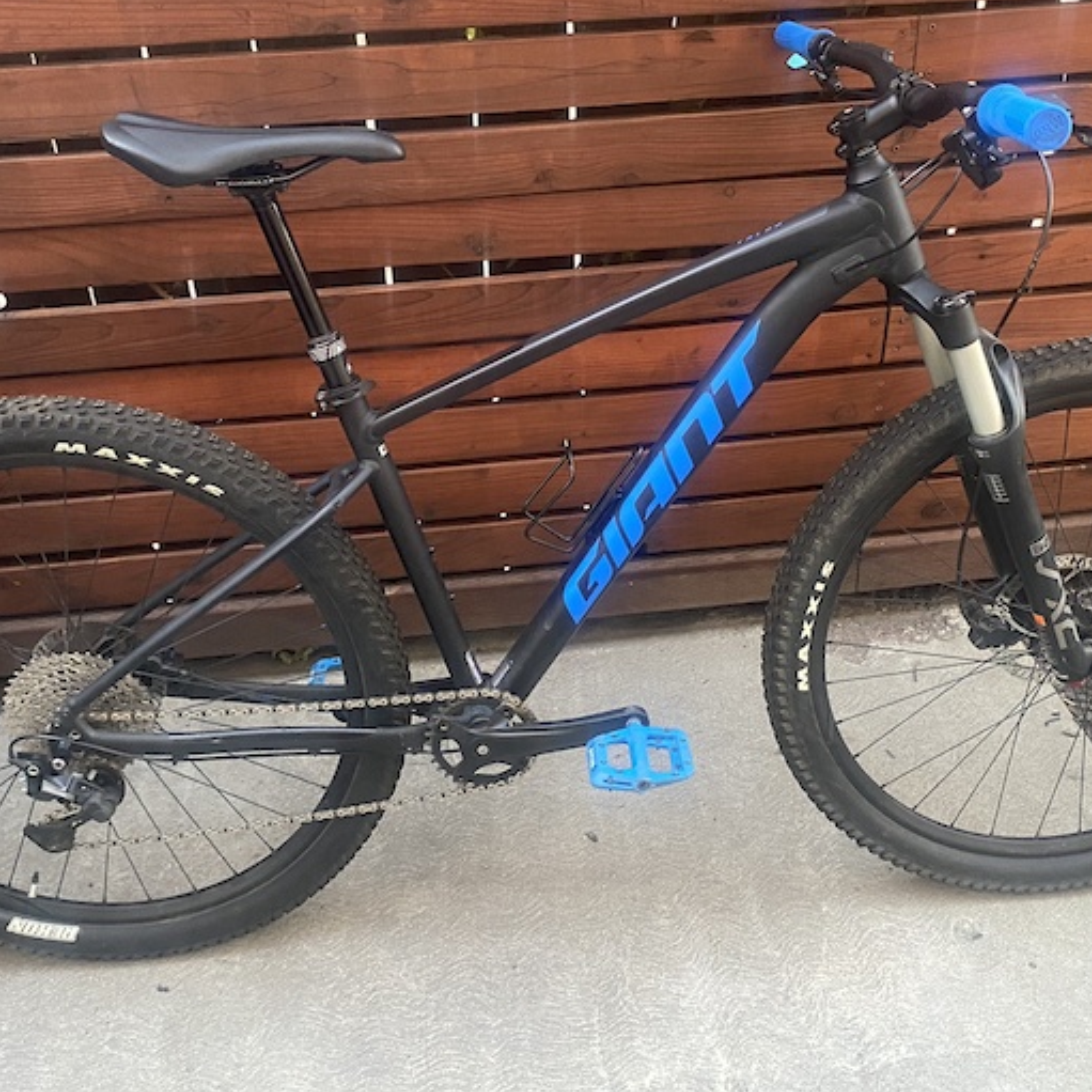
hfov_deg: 46.0
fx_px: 1285
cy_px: 513
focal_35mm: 36
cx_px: 577
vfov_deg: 46.0
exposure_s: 1/37
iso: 640
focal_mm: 4.25
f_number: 1.8
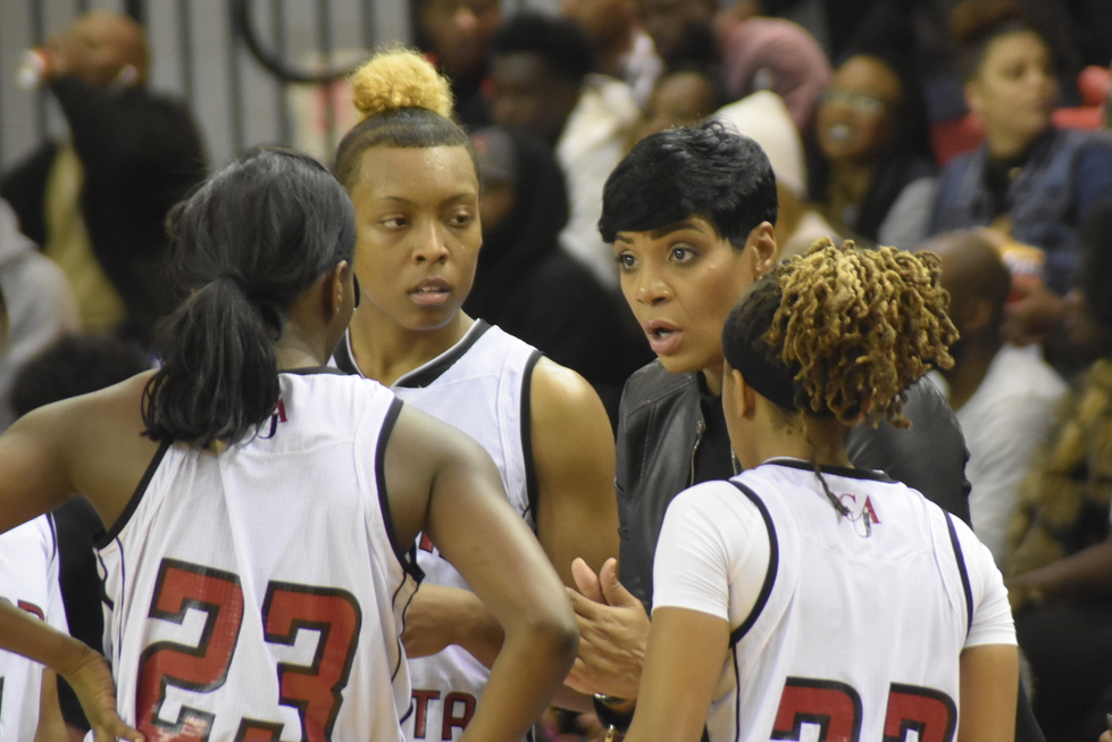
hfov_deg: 3.6
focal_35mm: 570
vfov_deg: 2.4
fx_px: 17608
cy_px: 353
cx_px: 655
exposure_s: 1/200
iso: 3200
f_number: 6.3
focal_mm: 300
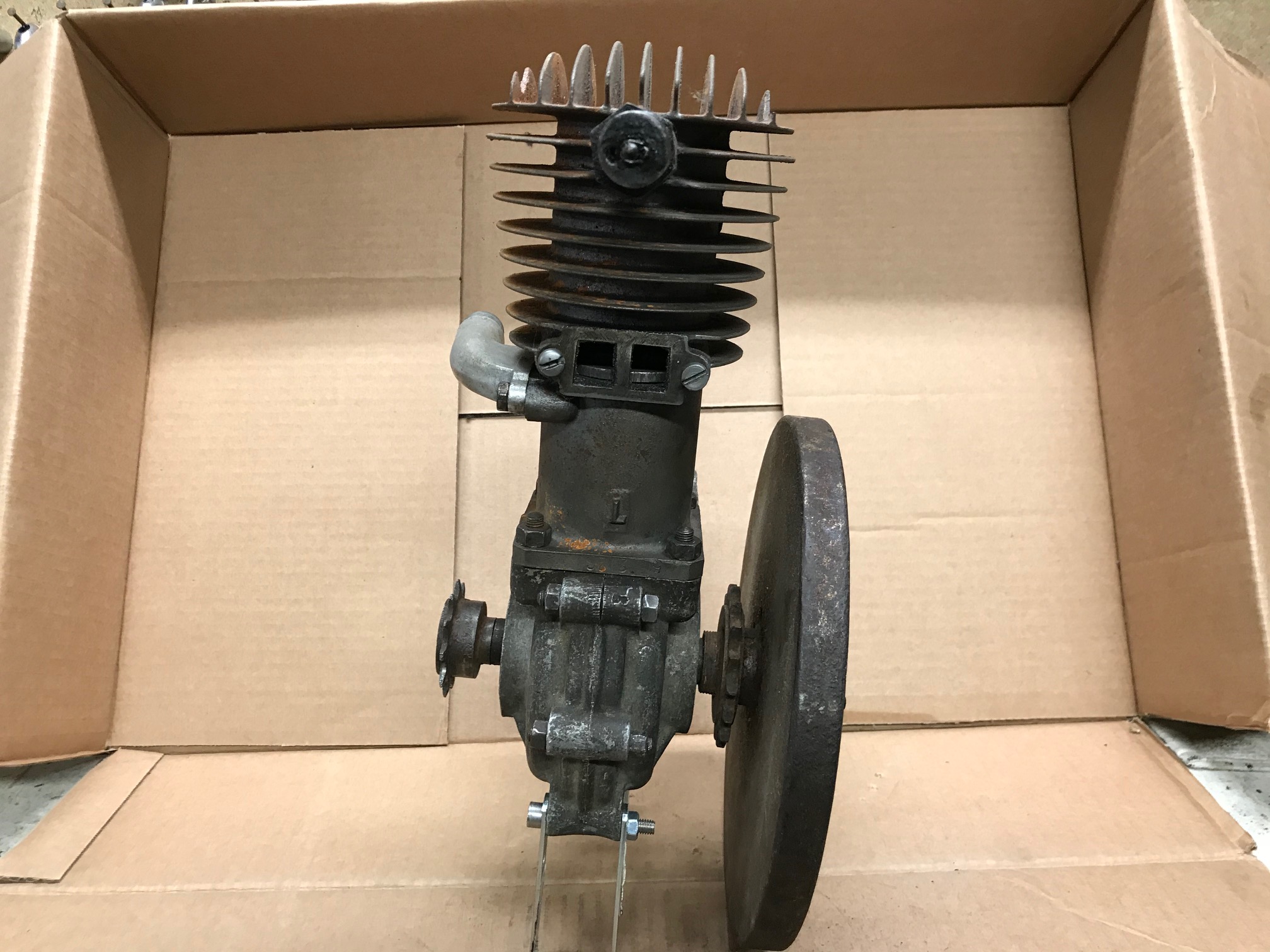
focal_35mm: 28
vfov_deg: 49.7
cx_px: 635
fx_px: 1027
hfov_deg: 63.4
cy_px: 476
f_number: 1.8
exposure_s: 1/20
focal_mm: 3.99
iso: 32
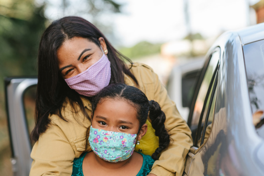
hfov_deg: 23.9
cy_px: 88
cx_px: 132
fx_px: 624
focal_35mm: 85
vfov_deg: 16.1
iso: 200
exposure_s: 1/400
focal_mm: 85
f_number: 3.2
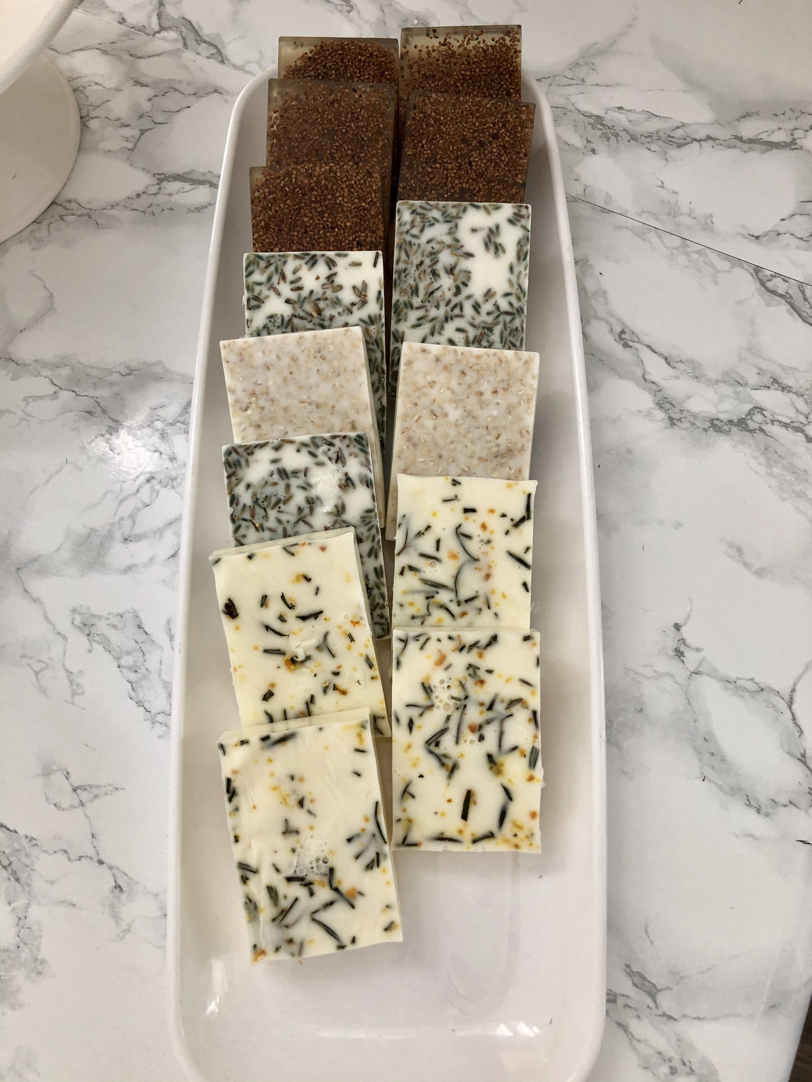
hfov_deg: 49.7
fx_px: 876
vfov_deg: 63.4
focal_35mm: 28
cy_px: 541
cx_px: 406
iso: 40
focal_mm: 3.99
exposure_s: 1/20
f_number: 1.8
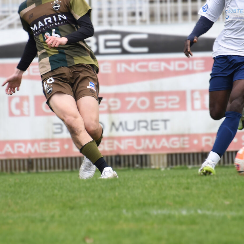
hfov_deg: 2.5
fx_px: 5670
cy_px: 39
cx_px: 137
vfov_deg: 2.5
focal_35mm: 711
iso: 560
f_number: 5.6
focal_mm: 300
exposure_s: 1/750
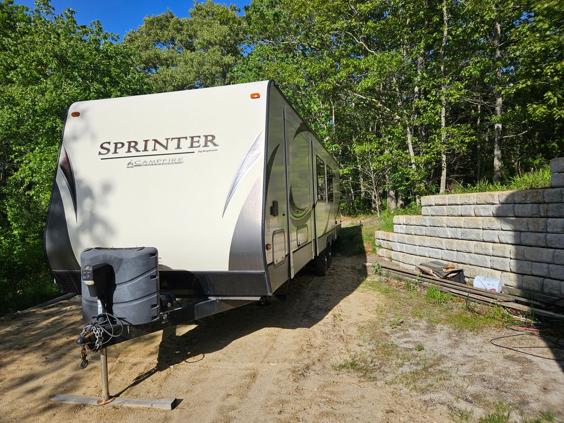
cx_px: 282
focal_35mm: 23
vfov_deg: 58.9
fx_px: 375
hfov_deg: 73.9
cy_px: 212
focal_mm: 5.4
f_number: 1.8
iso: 25
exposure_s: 1/3042
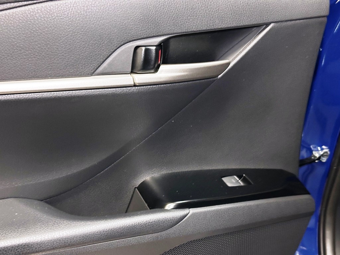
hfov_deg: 39.7
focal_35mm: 48
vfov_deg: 30.3
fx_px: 471
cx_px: 170
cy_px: 128
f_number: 1.78
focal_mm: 6.86
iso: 640
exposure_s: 1/24
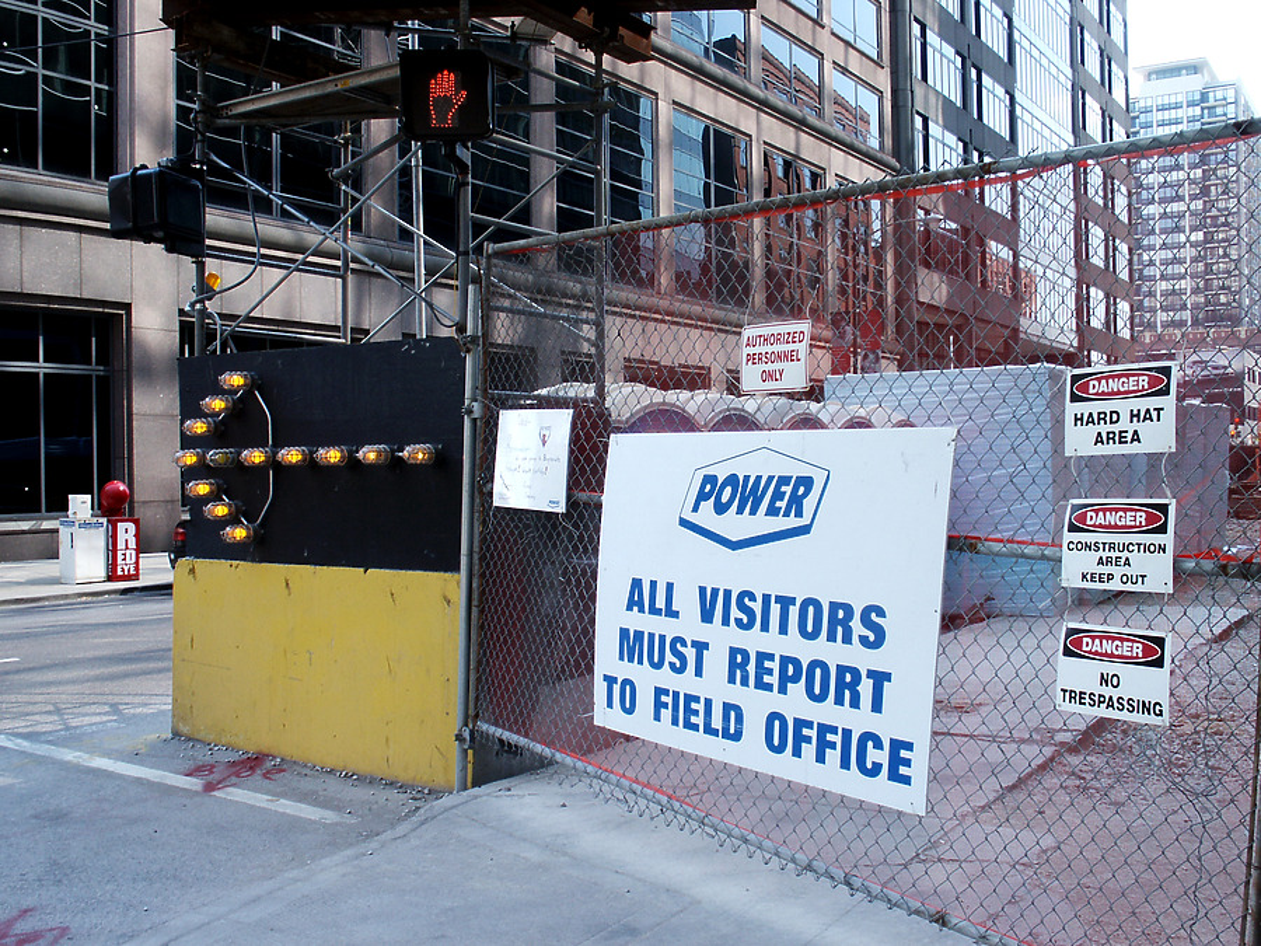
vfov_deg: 40.7
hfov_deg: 52.6
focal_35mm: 35
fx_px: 1275
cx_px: 630
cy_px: 473
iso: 64
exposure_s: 1/45
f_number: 6.7
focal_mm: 7.18
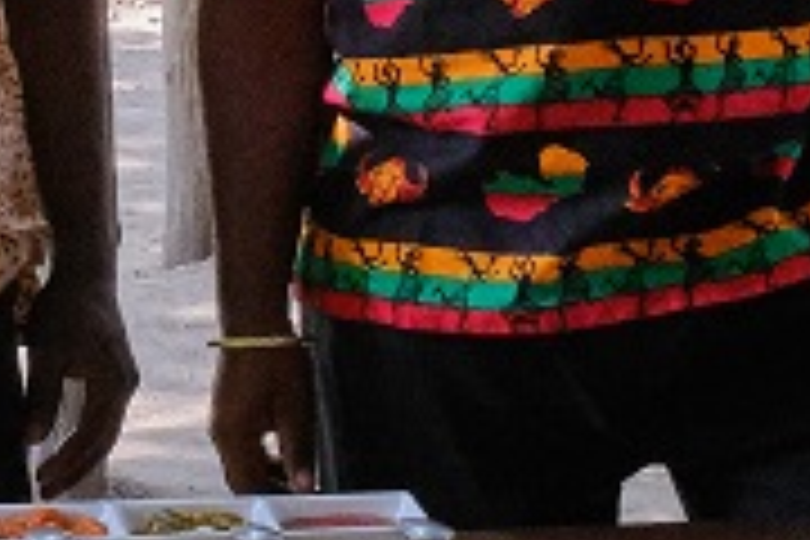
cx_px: 207
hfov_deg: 11.5
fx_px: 4005
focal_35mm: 178
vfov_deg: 7.7
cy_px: -9
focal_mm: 21.4
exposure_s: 1/125
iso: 10000
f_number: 11
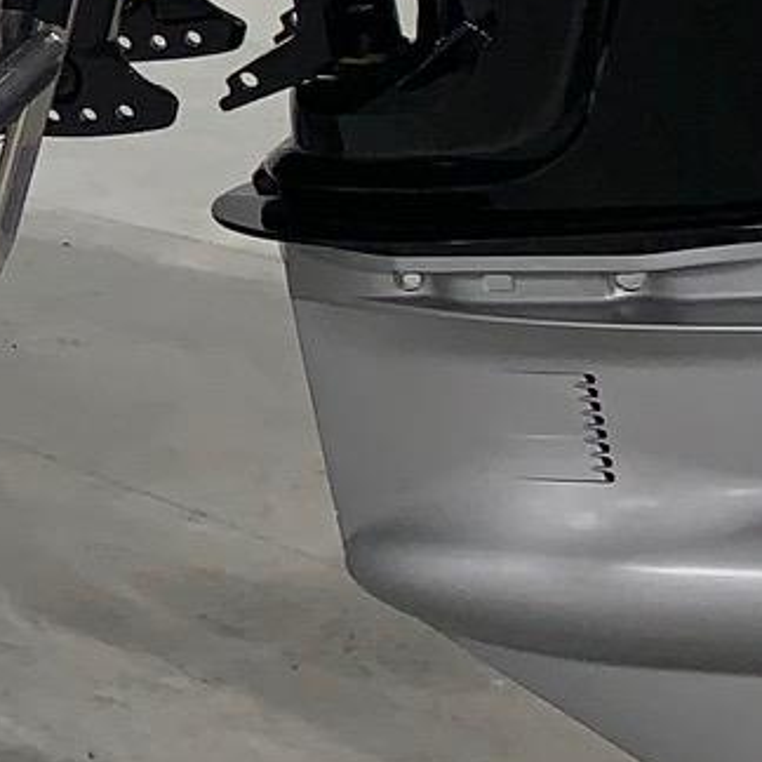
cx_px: -1392
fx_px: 3561
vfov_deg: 11.6
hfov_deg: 9.8
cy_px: -442
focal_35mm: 143
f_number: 1.8
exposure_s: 1/24
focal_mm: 4.25
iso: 25
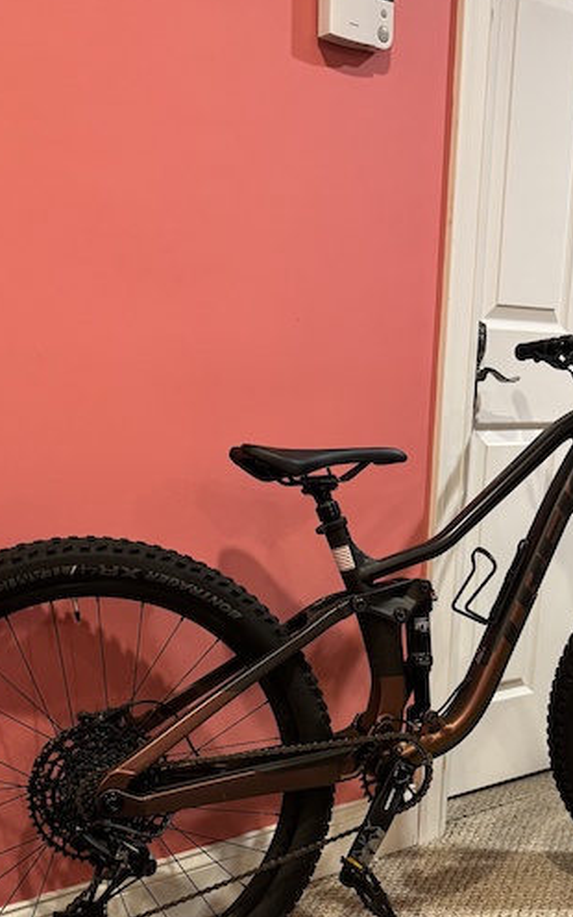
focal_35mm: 41
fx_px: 1024
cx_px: 381
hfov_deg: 31.0
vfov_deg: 46.1
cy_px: 712
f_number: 1.78
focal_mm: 6.76
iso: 640
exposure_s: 1/60
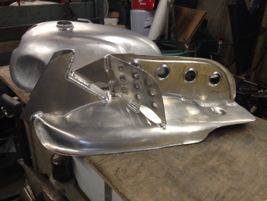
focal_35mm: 33
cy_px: 100
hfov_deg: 55.4
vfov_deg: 42.9
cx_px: 134
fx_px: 255
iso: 64
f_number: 2.4
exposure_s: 1/20
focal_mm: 4.12
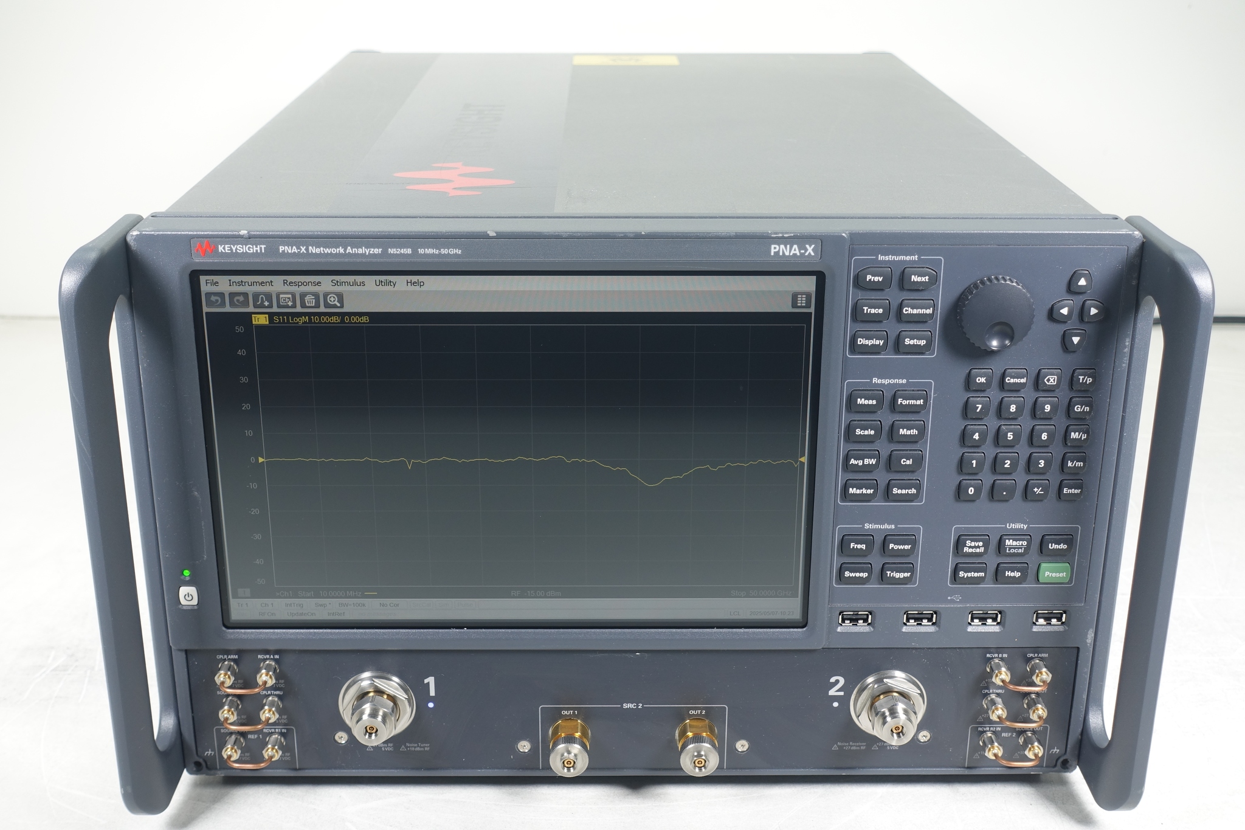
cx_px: 622
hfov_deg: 43.6
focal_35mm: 45
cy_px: 415
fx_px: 1556
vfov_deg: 29.9
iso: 125
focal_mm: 16.62
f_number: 4
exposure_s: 1/80
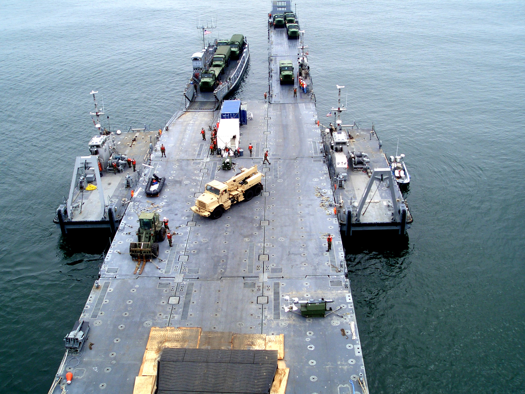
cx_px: 262
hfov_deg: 51.4
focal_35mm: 36
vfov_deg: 39.7
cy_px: 197
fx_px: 546
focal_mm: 4.8
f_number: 4
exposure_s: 1/250
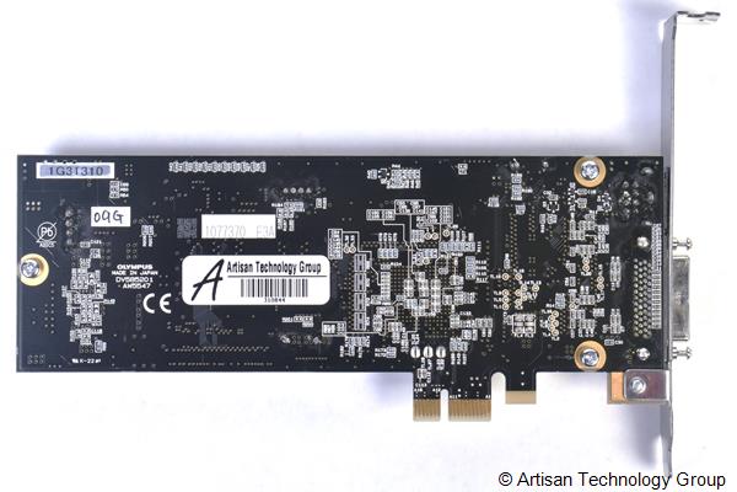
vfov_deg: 16.6
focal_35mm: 82
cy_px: 246
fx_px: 1689
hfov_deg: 24.6
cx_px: 368
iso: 200
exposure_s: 1/200
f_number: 13
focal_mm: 55
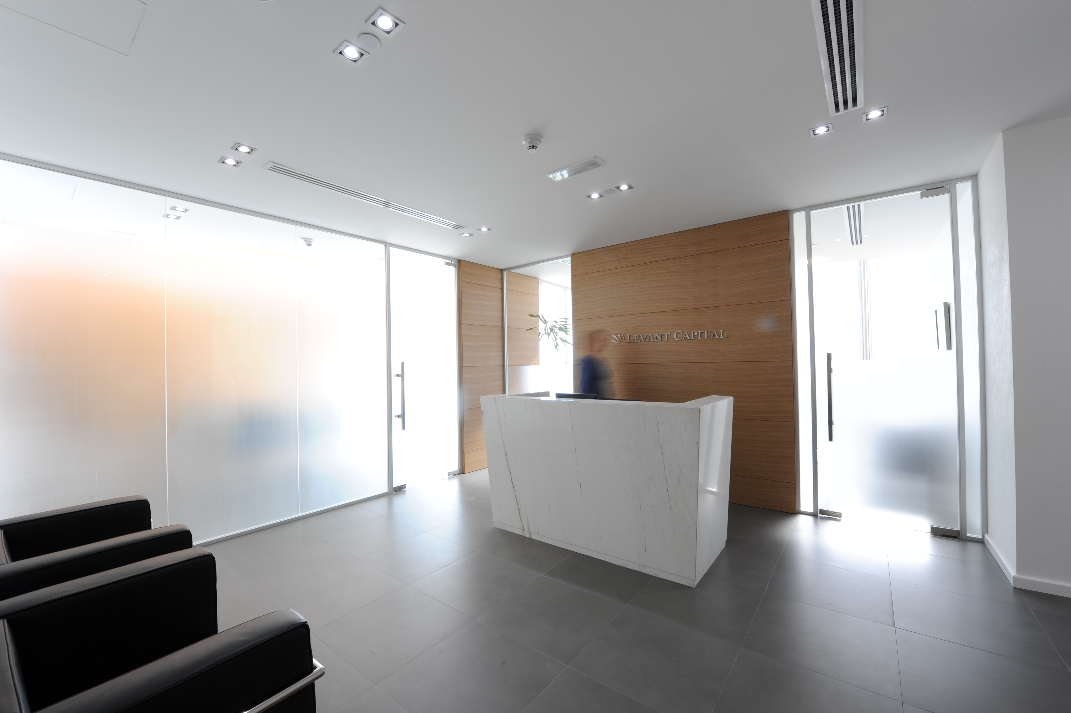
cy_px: 356
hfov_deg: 104.3
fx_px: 416
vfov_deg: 81.1
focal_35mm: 14
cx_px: 536
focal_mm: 14
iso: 200
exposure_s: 1/1.3
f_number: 16
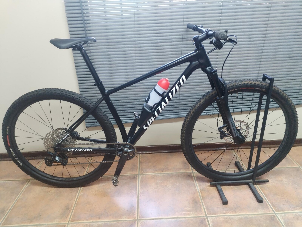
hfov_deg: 61.7
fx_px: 253
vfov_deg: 48.2
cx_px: 151
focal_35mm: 29
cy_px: 114
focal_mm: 4.75
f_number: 1.8
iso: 1209
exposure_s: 1/25
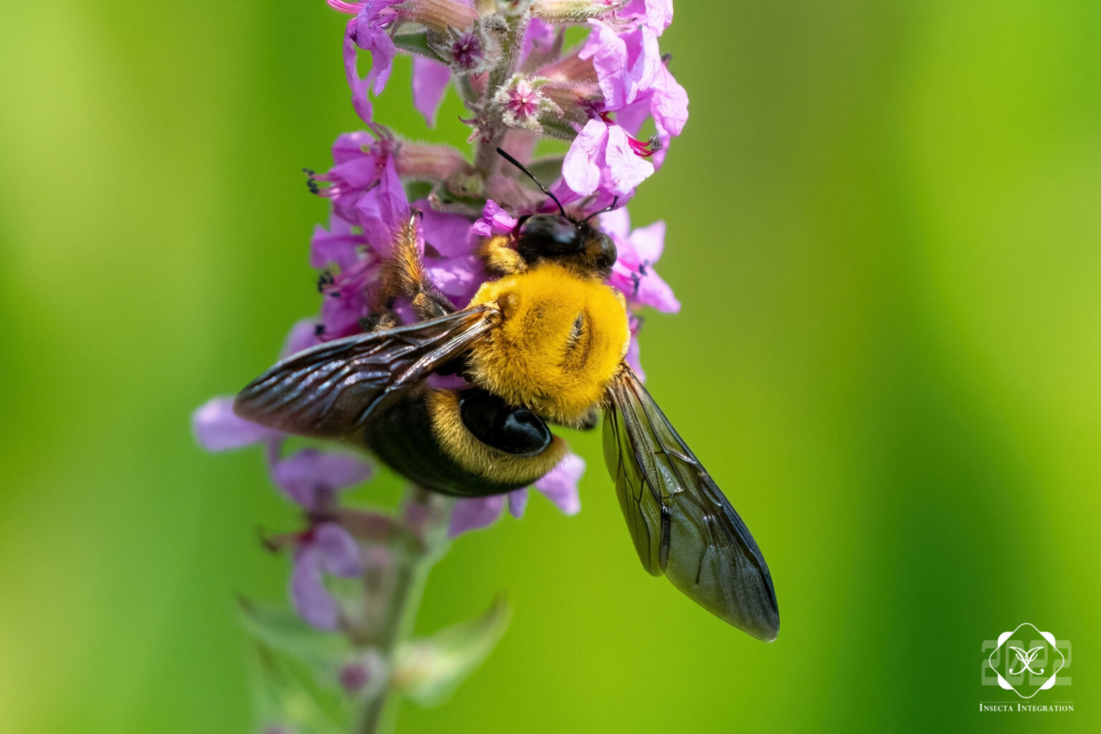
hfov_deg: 4.1
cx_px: 550
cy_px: 367
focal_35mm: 500
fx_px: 15290
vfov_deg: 2.7
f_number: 5.6
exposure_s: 1/1250
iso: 800
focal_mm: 500
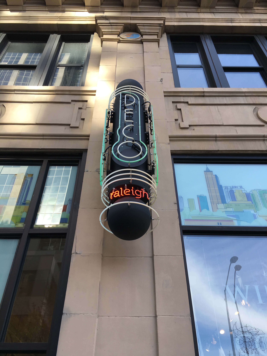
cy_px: 178
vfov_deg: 61.7
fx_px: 298
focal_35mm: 29
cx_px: 134
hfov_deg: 48.2
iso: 25
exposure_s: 1/331
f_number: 2.2
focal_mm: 4.15
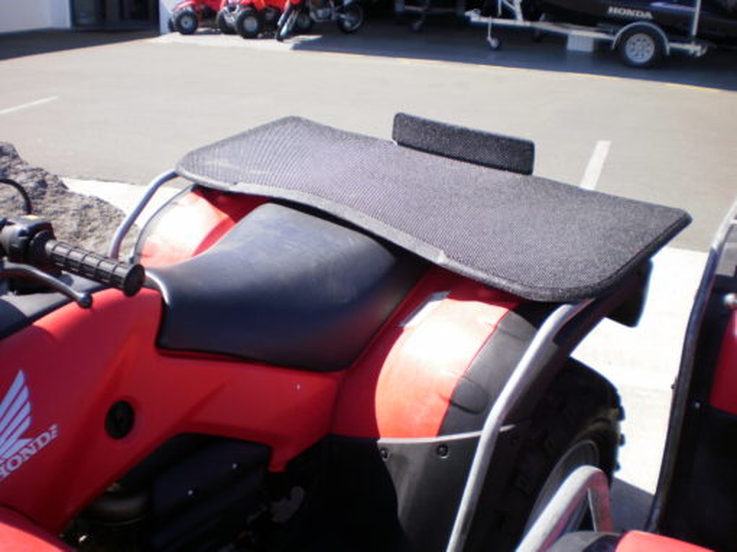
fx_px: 766
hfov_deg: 51.4
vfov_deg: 39.6
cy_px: 276
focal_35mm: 36
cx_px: 368
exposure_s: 1/500
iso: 100
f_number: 3.1
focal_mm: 6.3
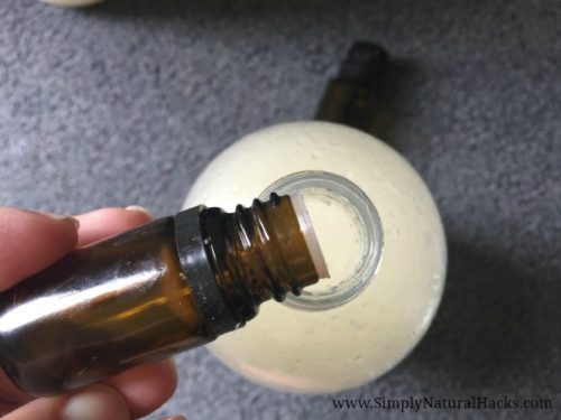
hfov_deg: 61.7
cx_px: 280
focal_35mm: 29
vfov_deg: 48.2
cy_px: 210
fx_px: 470
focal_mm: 4.15
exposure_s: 1/30
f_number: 2.2
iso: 40
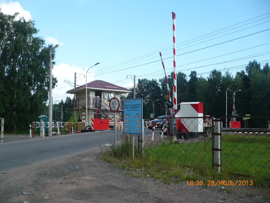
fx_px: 273
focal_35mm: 35
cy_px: 102
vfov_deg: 40.7
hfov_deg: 52.6
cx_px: 135
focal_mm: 5.8
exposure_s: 1/640
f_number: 2.8
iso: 100
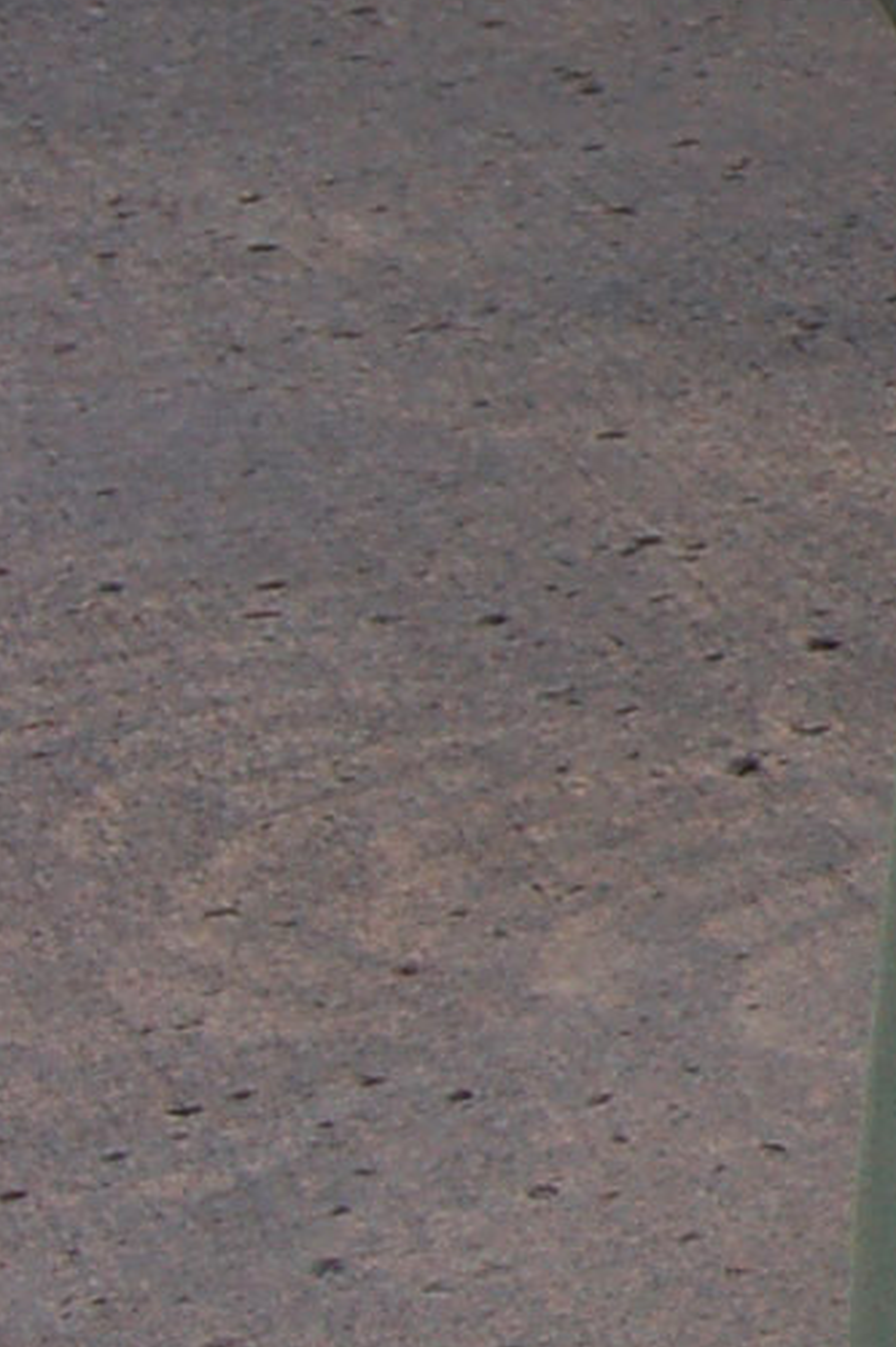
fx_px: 7743
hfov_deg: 6.2
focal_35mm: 207
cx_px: 2572
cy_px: -280
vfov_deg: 9.8
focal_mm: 23
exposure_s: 1/500
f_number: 5.6
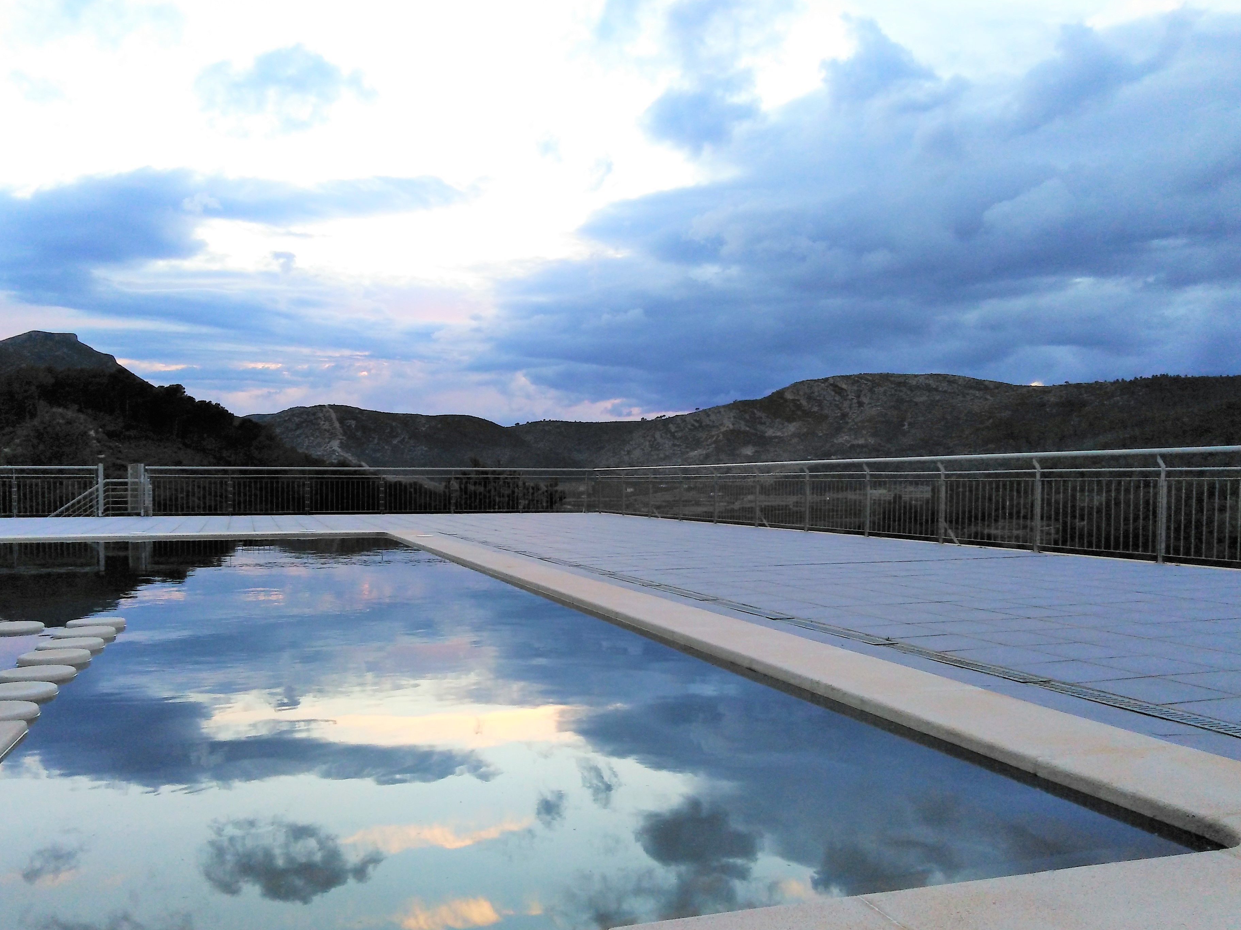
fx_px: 1040
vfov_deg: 48.1
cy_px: 514
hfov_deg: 61.6
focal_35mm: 29
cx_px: 578
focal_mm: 3.46
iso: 181
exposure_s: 1/100
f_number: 2.2
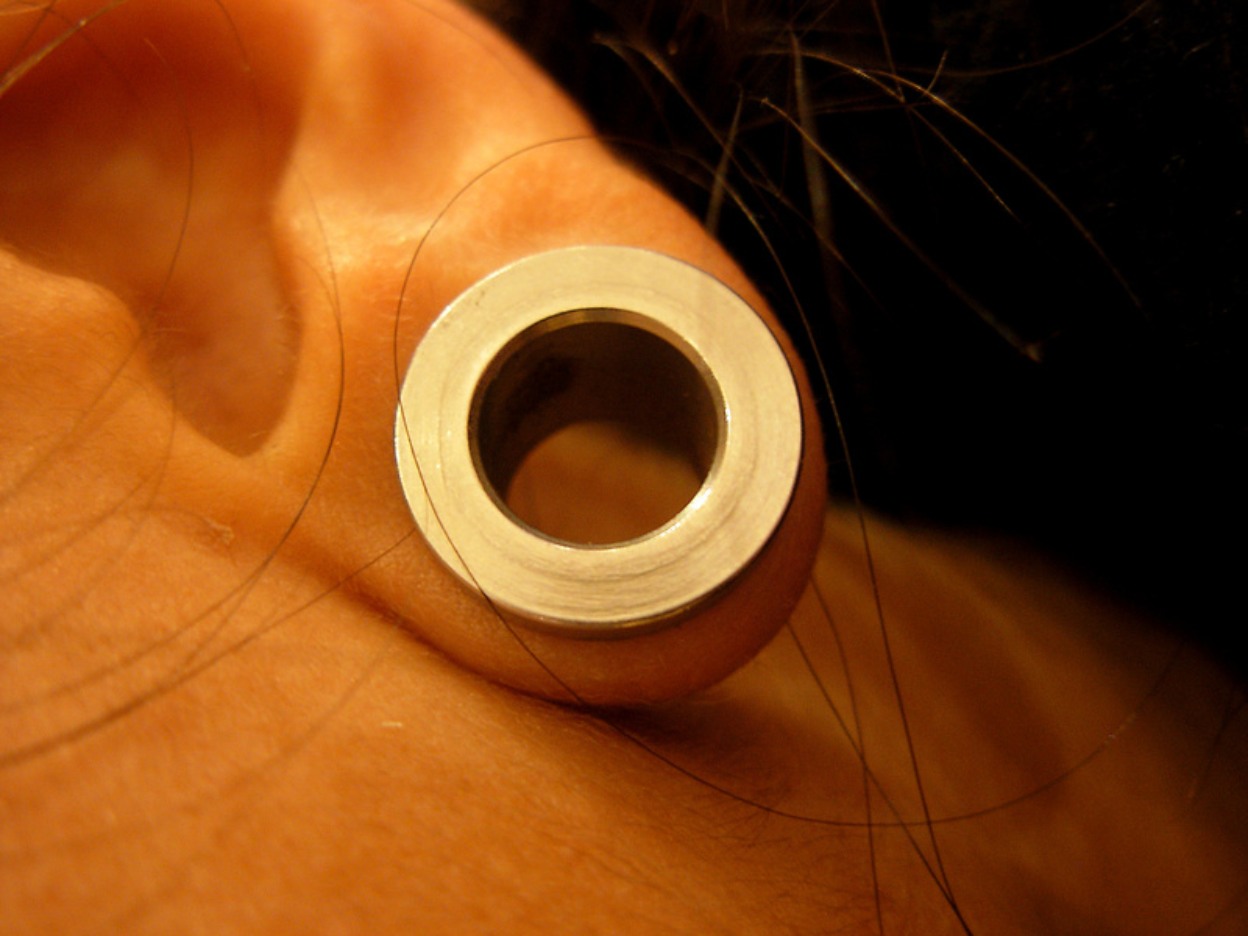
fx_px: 1370
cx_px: 624
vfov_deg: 37.7
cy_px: 468
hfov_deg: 49.0
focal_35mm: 38
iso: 200
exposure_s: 1/5
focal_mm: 6.3
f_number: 2.9
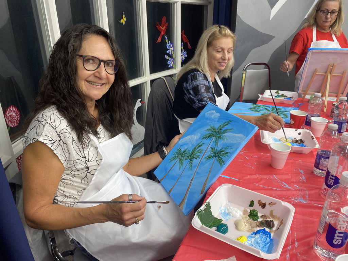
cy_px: 130
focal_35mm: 26
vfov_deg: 53.1
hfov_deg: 67.3
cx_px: 174
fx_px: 261
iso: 64
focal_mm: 4.25
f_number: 1.8
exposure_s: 1/60
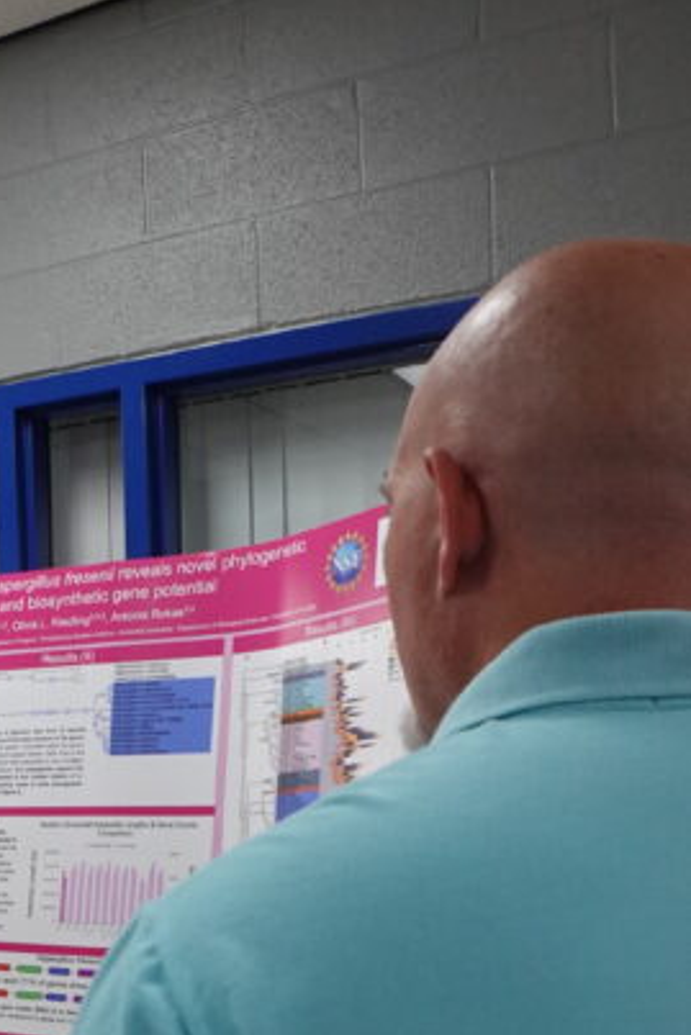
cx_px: -184
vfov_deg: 31.6
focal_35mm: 61
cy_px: 899
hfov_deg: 20.5
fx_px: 1755
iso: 800
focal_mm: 9.4
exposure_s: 1/30
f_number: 5
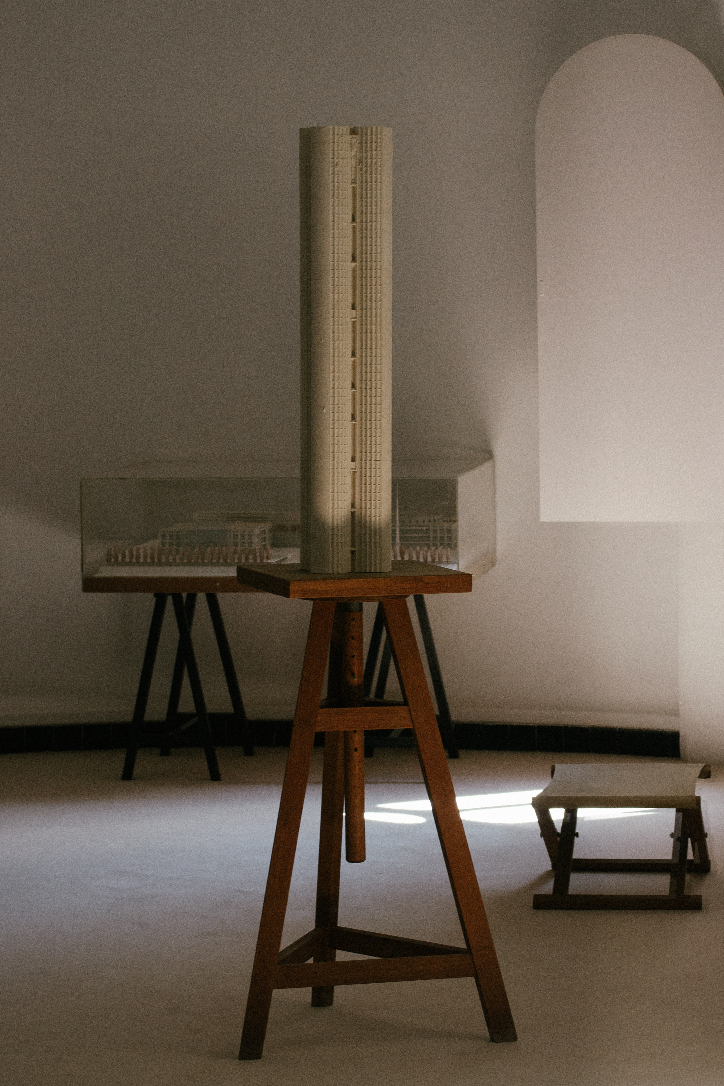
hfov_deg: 16.6
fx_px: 2489
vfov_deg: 24.6
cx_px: 362
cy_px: 543
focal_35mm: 82
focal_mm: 55
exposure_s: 1/125
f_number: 5.6
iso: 360
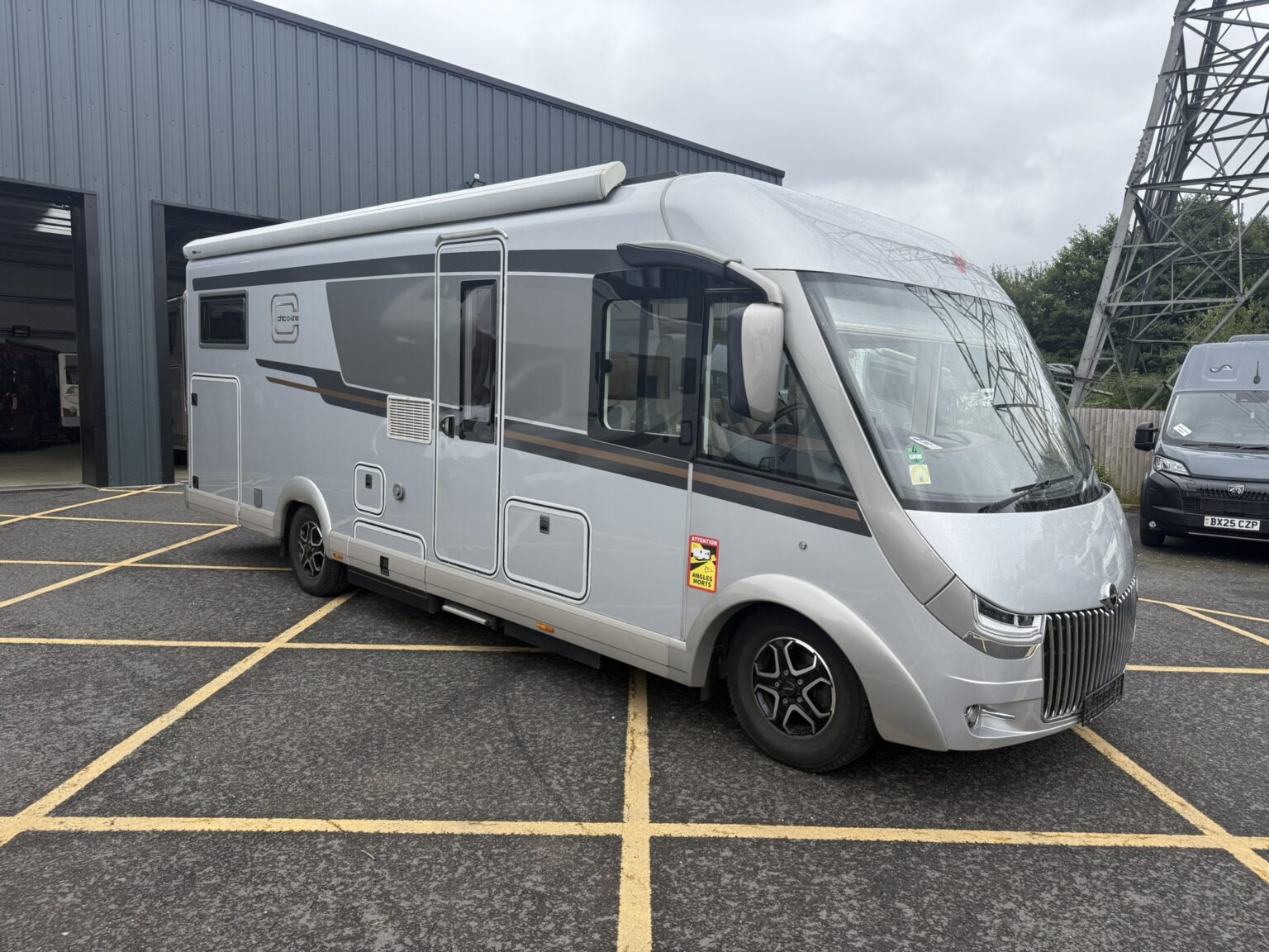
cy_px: 476
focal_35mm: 24
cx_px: 634
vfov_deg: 56.8
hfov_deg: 71.6
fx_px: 880
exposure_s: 1/1271
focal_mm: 6.76
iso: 80
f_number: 1.78
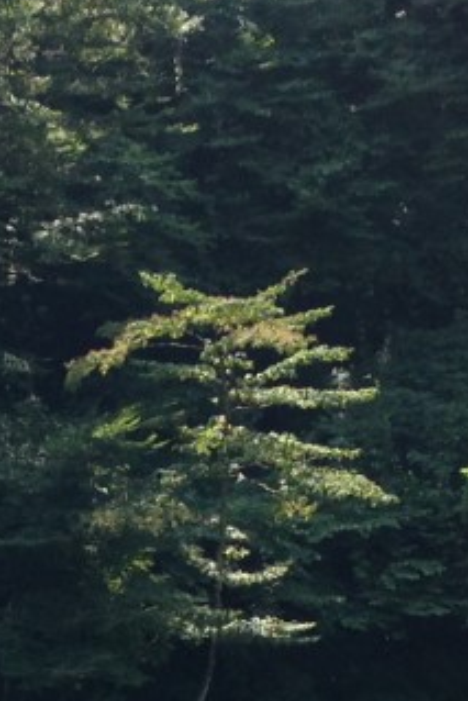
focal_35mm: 155
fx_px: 3019
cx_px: -400
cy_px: 804
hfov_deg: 8.5
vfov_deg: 13.0
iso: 50
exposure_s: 1/452
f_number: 2.4
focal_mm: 4.13
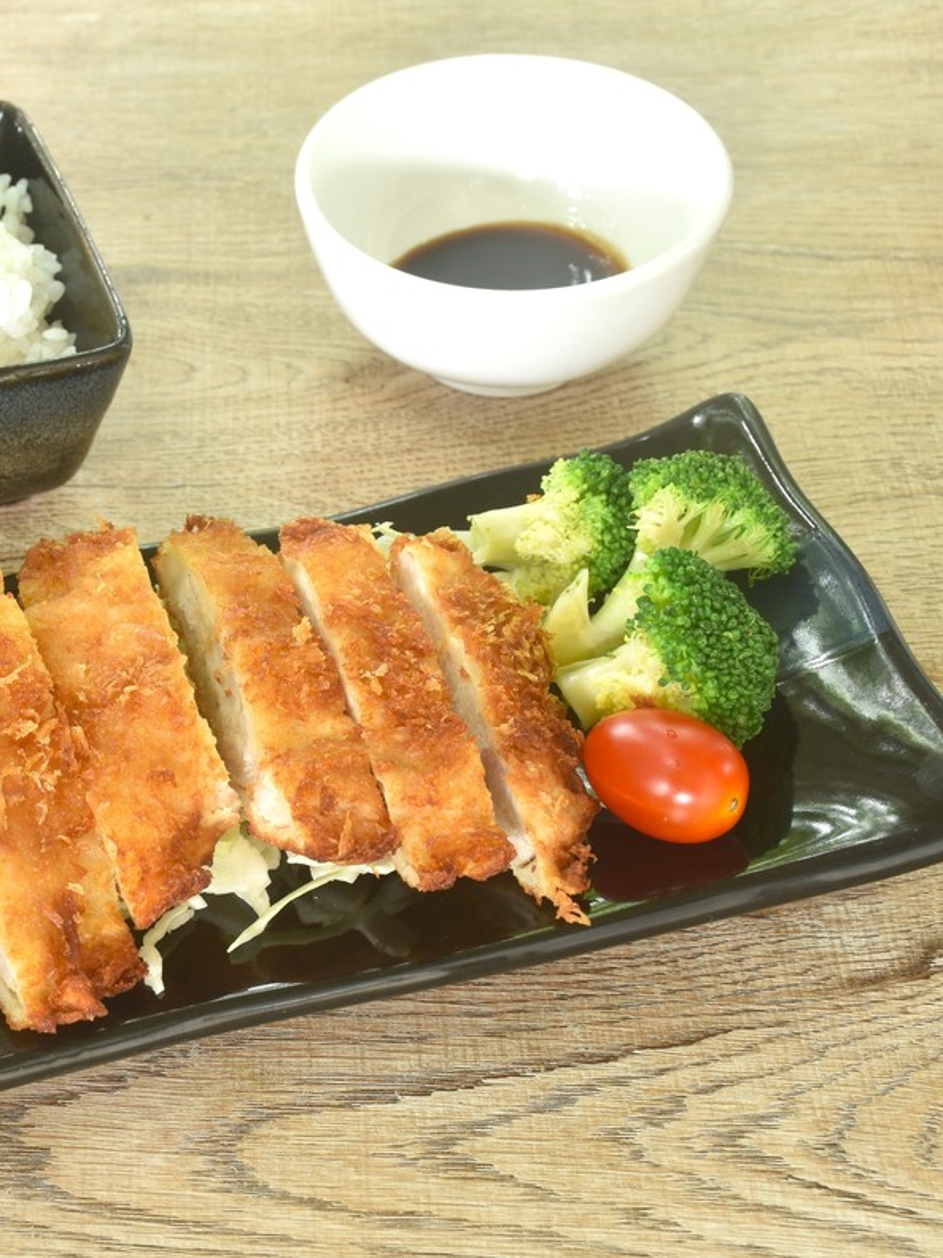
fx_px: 2543
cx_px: 199
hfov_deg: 20.8
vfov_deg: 27.8
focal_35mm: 70
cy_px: 625
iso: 100
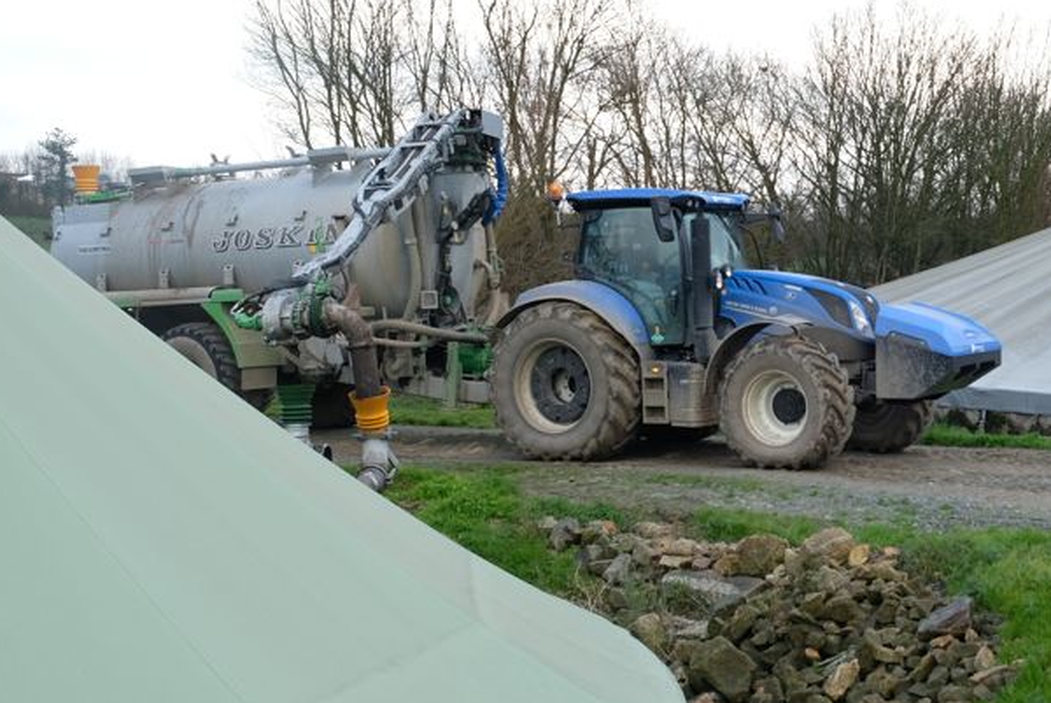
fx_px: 1548
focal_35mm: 53
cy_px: 316
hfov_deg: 36.2
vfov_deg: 25.5
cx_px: 843
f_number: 5
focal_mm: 18
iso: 200
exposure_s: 1/140
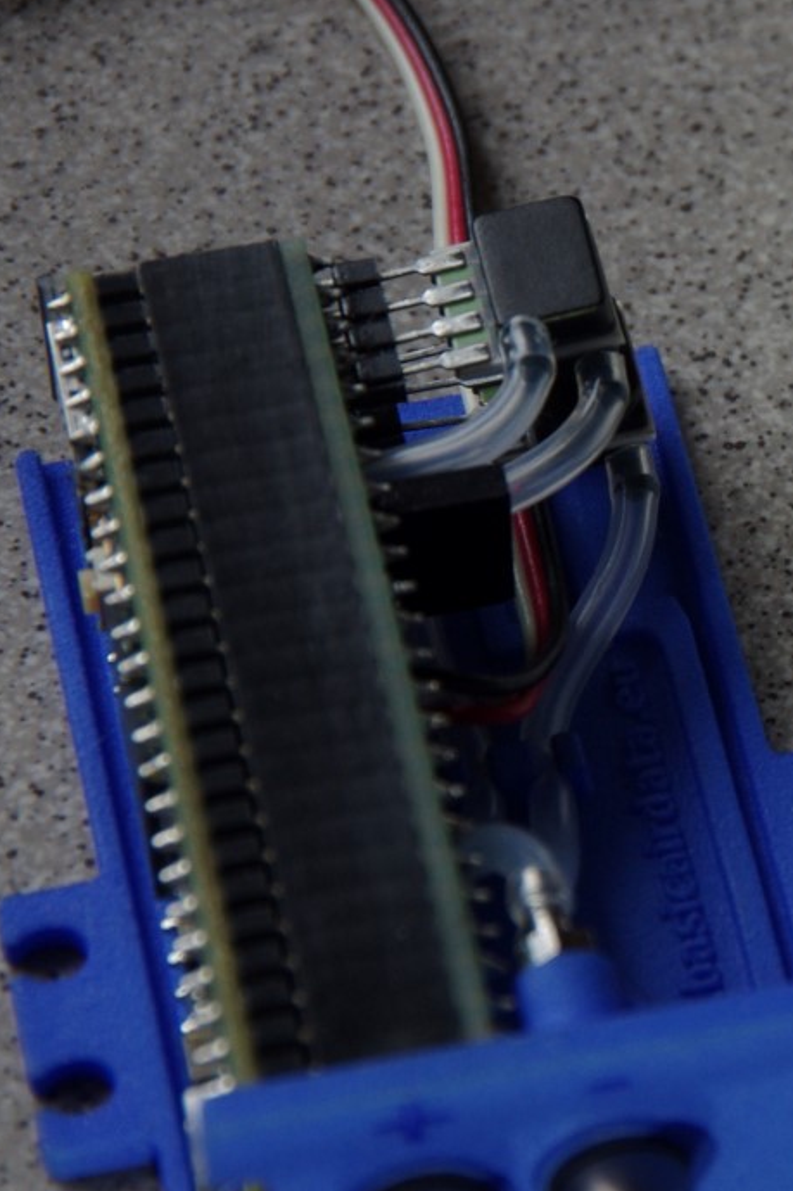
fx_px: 7966
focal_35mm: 241
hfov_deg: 5.7
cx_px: 1039
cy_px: 589
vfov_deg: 8.5
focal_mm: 68
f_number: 5.6
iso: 400
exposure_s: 1/40
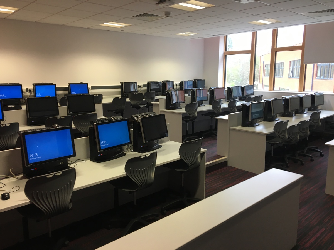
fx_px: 280
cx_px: 167
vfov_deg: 48.2
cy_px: 125
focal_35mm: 29
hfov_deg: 61.7
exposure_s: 1/33
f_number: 2.2
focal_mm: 4.15
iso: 64
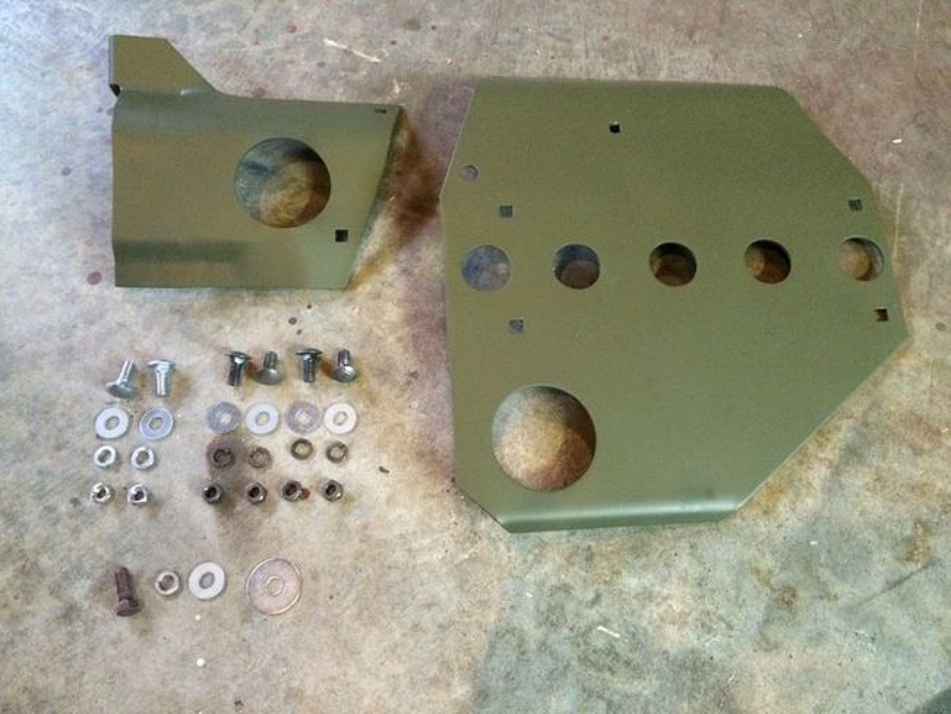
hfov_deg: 61.6
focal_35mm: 29
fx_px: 797
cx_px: 476
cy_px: 357
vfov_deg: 48.3
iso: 400
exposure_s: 1/15
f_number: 2.2
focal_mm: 4.15
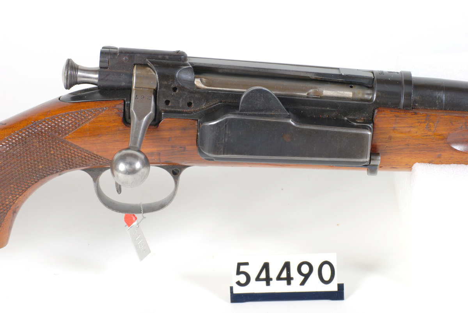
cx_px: 234
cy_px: 156
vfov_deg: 13.1
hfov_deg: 19.4
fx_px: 1366
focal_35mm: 105
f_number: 11
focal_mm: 70
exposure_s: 1/80
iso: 100
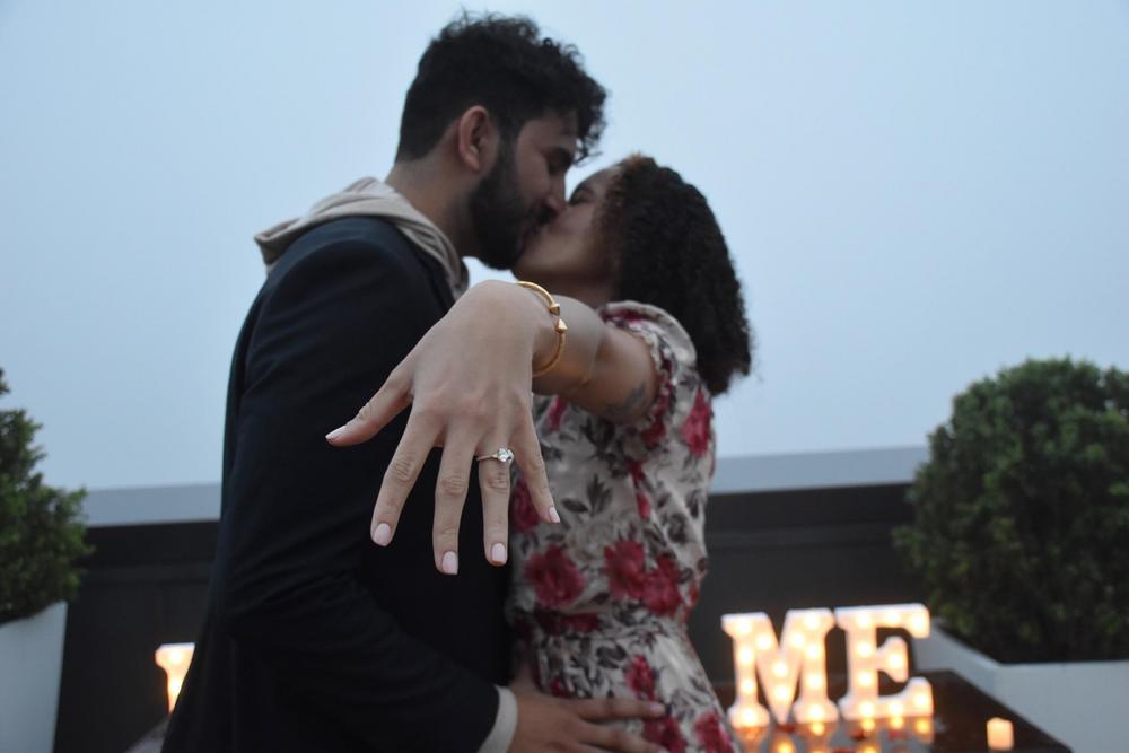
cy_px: 376
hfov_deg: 53.1
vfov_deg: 36.9
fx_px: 1129
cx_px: 564
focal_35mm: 36
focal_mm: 24
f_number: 3.8
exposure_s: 1/60
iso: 1600
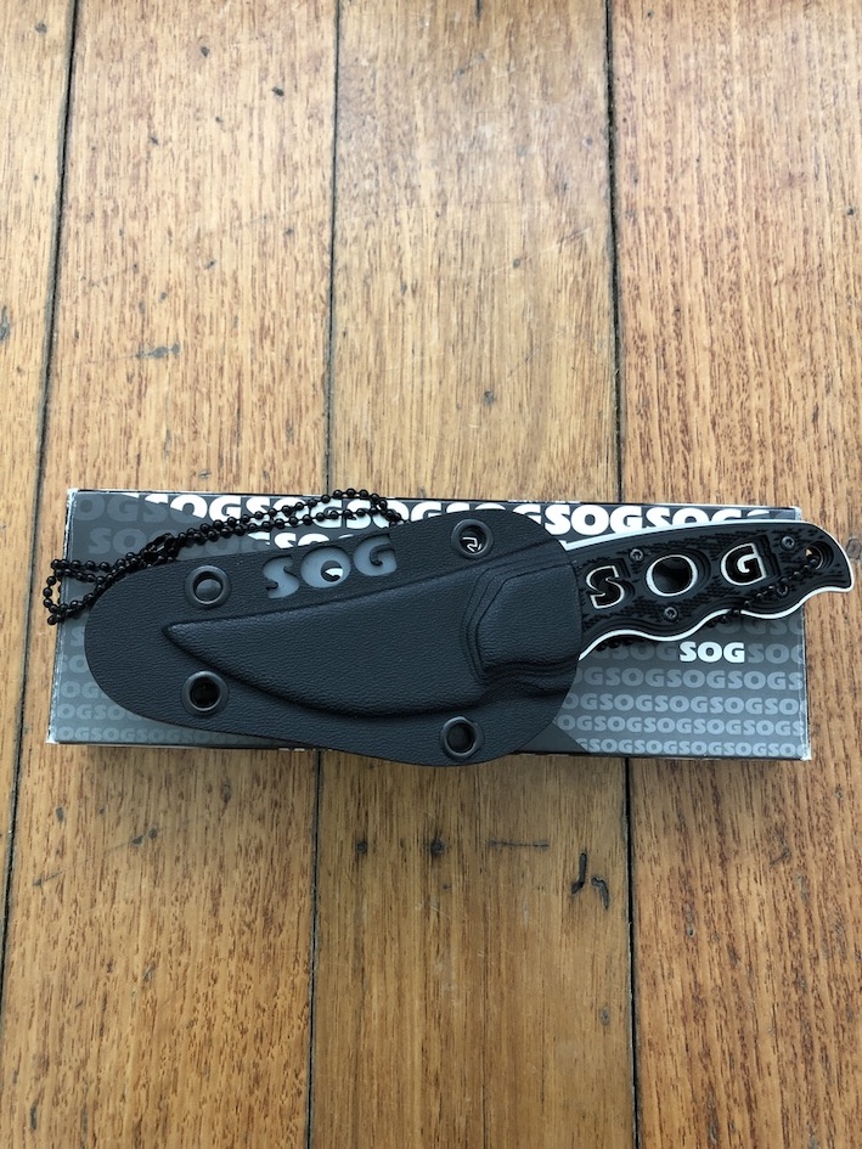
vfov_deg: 63.4
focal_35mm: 28
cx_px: 431
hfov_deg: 49.8
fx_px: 929
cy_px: 574
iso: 50
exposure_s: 1/15
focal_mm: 3.99
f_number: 1.8
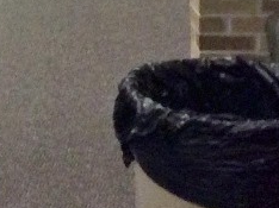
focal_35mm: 140
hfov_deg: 12.7
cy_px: -103
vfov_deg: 10.2
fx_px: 1127
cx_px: -246
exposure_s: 1/24
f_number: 2.4
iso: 250
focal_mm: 3.3
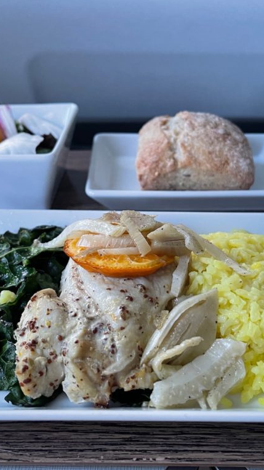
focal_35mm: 38
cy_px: 235
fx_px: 473
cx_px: 140
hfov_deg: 31.2
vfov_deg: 52.8
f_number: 1.6
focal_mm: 5.1
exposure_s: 1/47
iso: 500
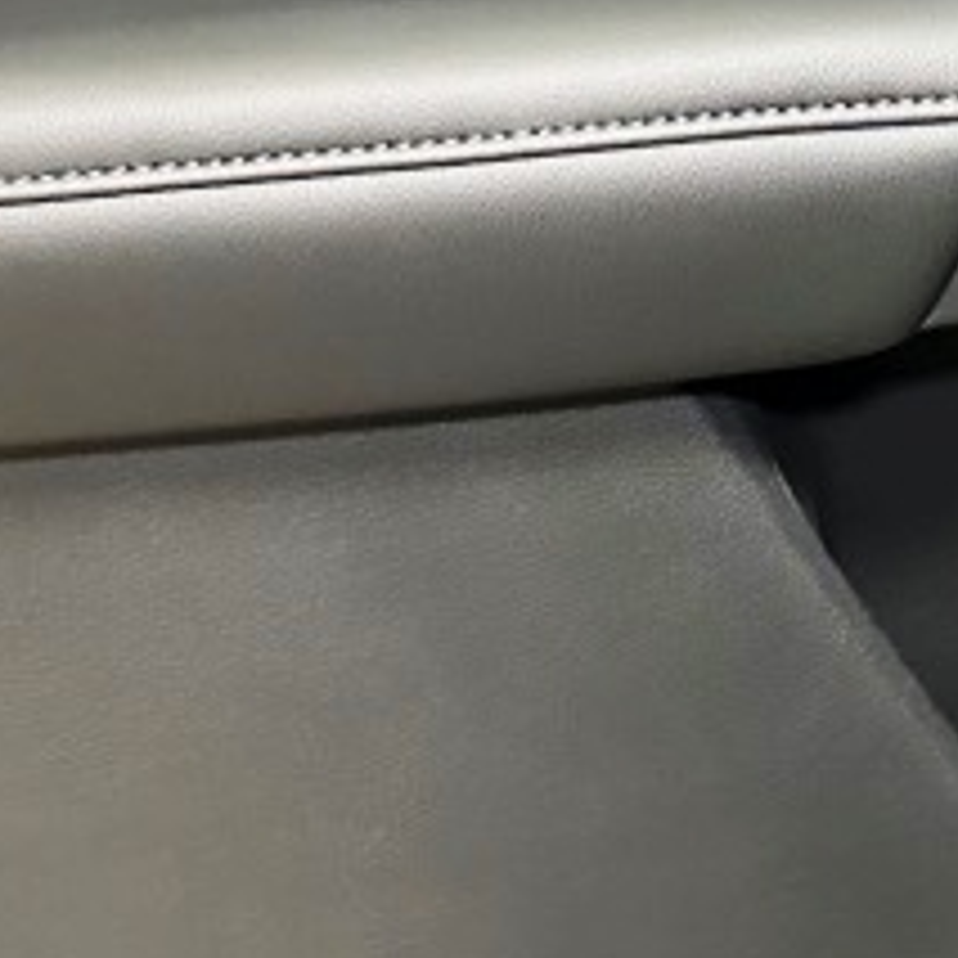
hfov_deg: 16.7
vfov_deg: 16.5
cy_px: -94
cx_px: 976
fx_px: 3194
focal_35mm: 102
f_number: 1.78
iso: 1000
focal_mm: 6.86
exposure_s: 1/40
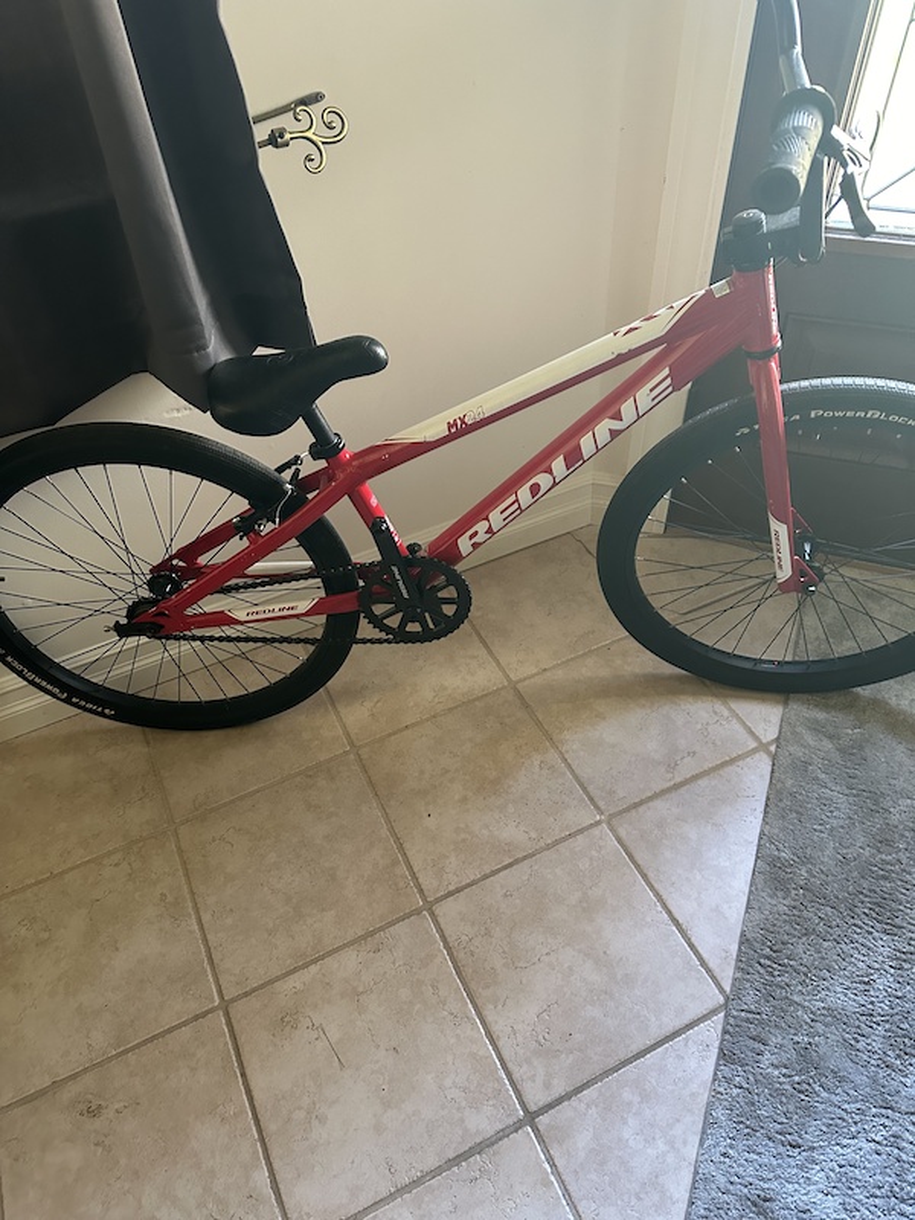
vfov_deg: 71.6
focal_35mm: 24
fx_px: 846
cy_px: 610
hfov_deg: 56.8
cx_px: 458
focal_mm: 6.86
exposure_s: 1/60
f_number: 1.78
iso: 500
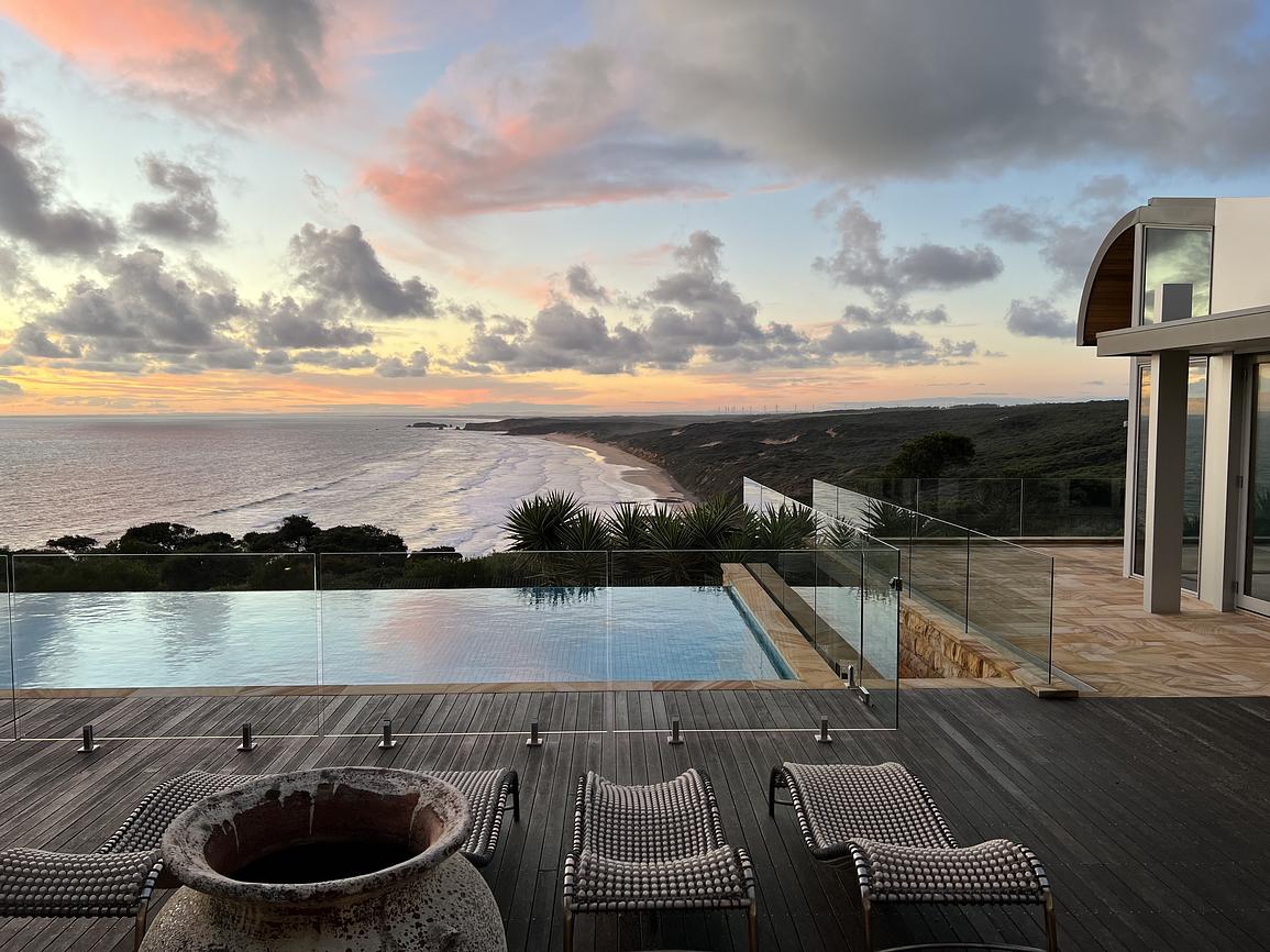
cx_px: 635
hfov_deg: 67.3
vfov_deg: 53.1
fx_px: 954
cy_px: 476
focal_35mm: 26
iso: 50
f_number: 1.5
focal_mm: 5.7
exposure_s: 1/121
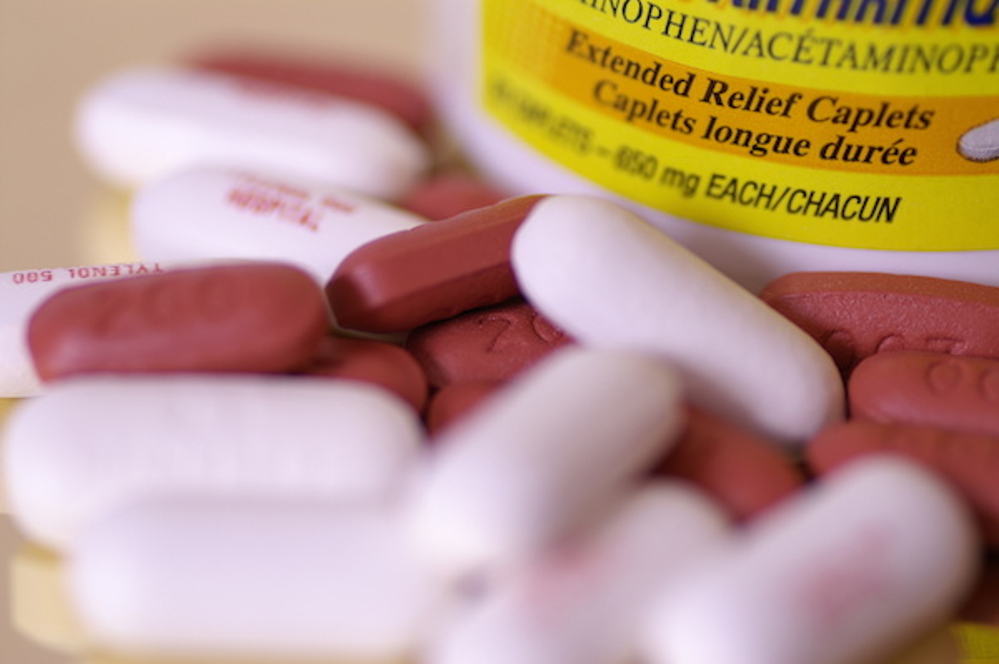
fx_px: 3743
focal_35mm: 135
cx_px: 500
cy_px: 332
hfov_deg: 15.2
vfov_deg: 10.1
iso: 100
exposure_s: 1/60
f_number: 3.5
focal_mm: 90
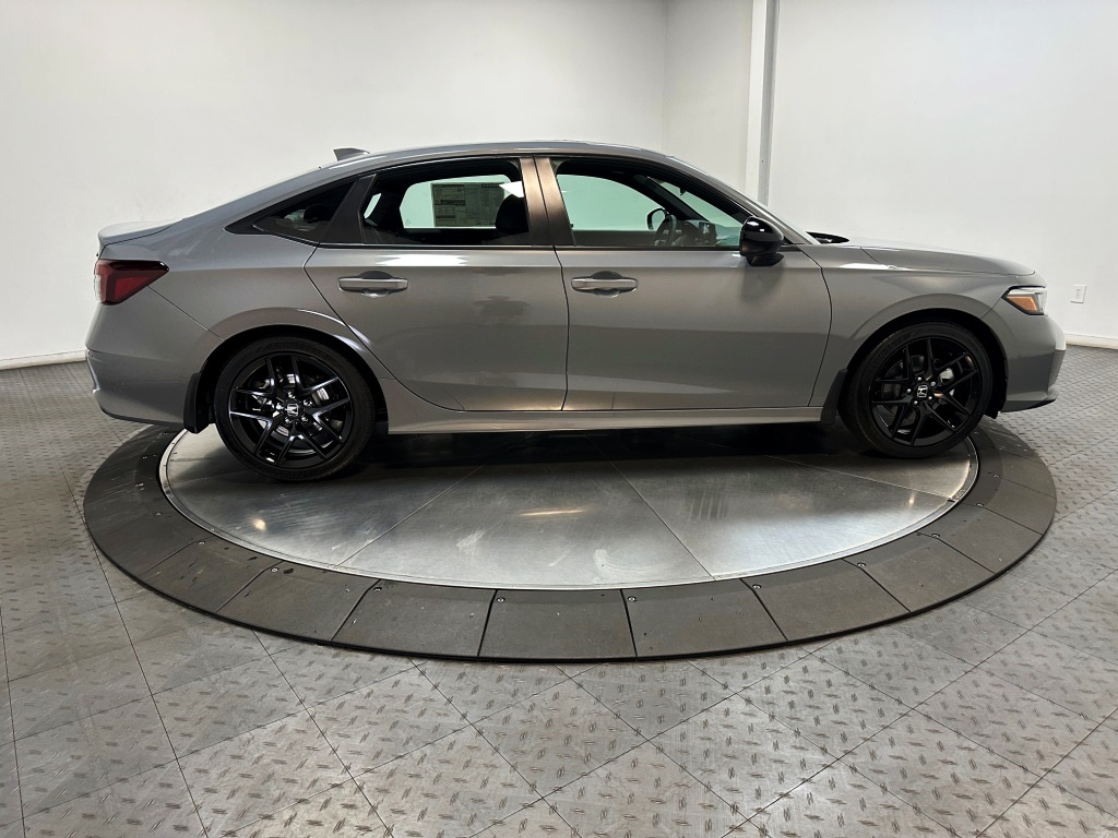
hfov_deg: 71.6
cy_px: 419
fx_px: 775
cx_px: 559
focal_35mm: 24
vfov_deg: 56.8
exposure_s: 1/60
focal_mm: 6.86
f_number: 1.78
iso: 320
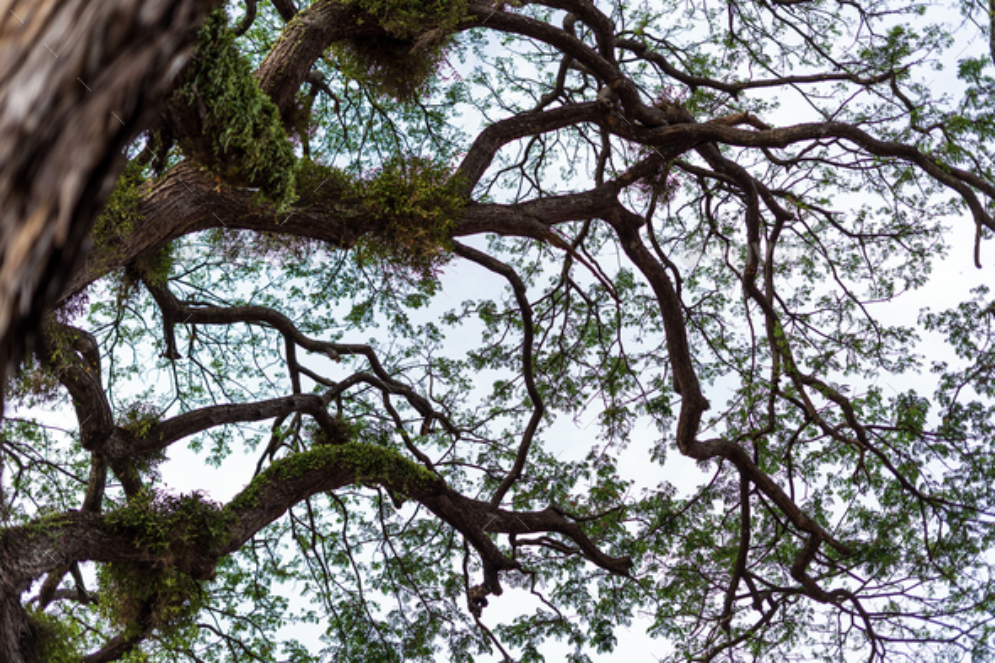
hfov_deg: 39.6
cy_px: 332
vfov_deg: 27.0
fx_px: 1381
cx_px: 498
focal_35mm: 50
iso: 50
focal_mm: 50
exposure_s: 1/640
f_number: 2.2
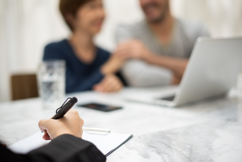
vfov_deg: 27.0
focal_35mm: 50
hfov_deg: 39.6
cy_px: 81
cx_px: 121
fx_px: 336
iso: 500
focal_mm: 50
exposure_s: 1/1250
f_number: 2
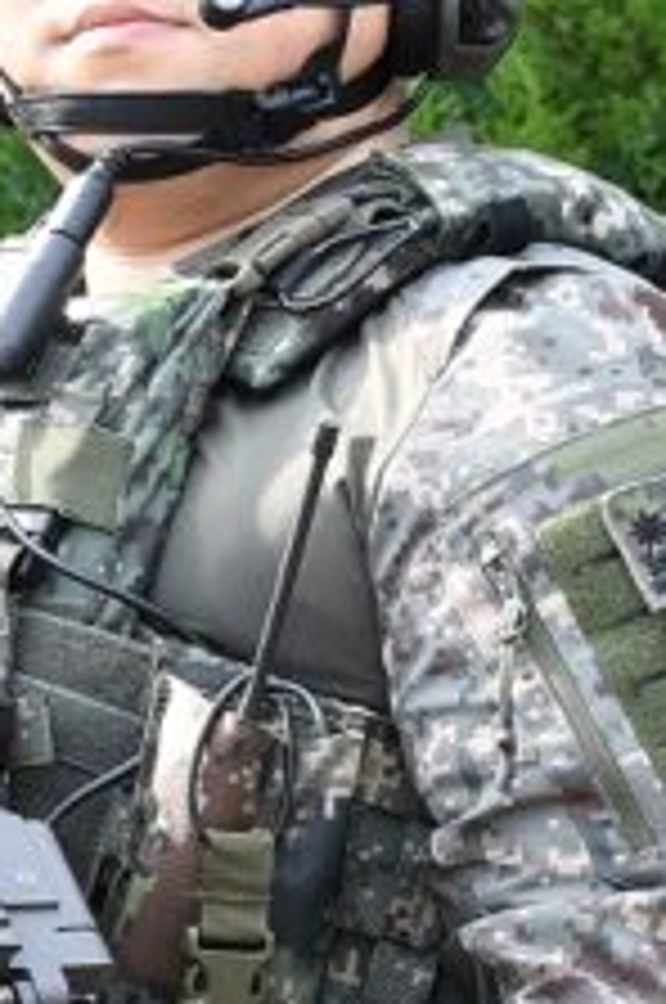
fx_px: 5762
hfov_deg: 6.6
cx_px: 191
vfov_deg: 9.9
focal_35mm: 207
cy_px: 891
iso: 200
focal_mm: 30
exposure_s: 1/125
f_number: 5.6
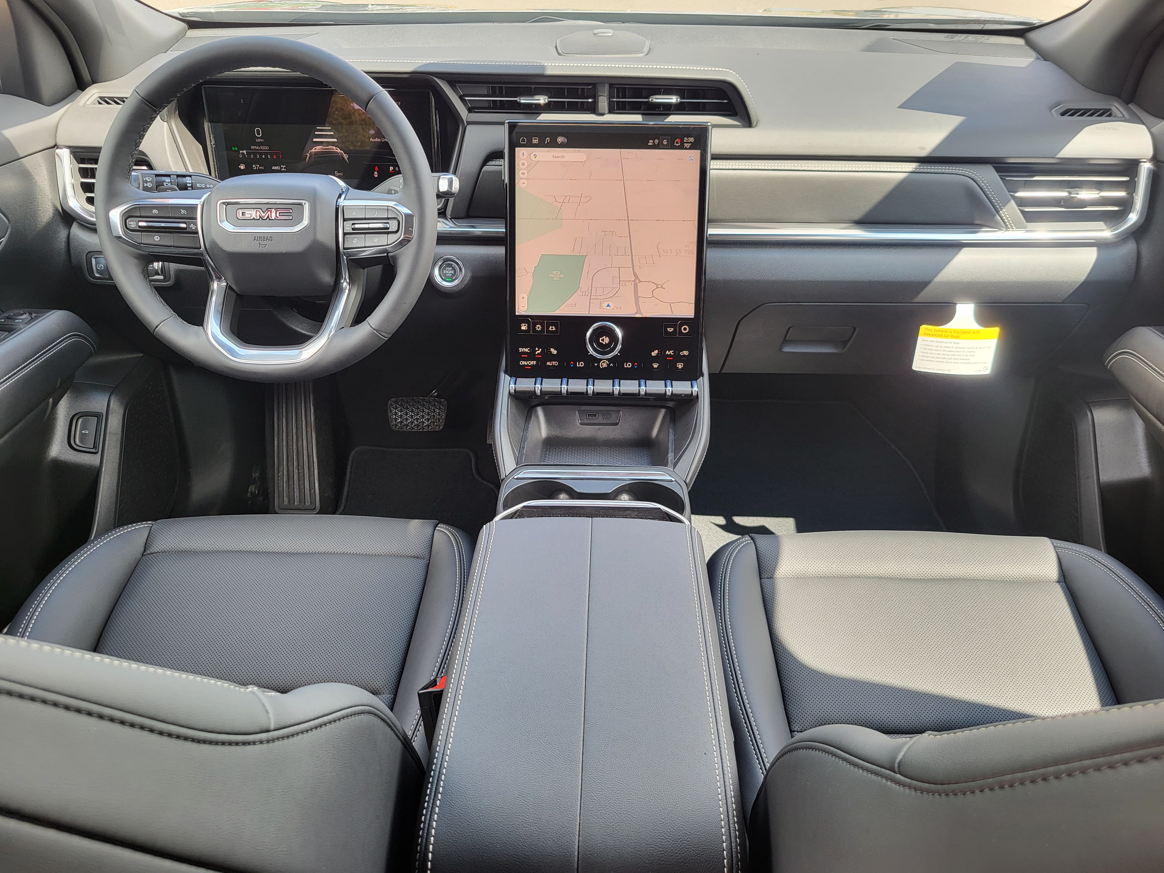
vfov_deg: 53.1
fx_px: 874
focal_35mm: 26
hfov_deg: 67.3
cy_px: 436
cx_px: 582
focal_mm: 5.4
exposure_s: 1/127
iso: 40
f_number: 1.8
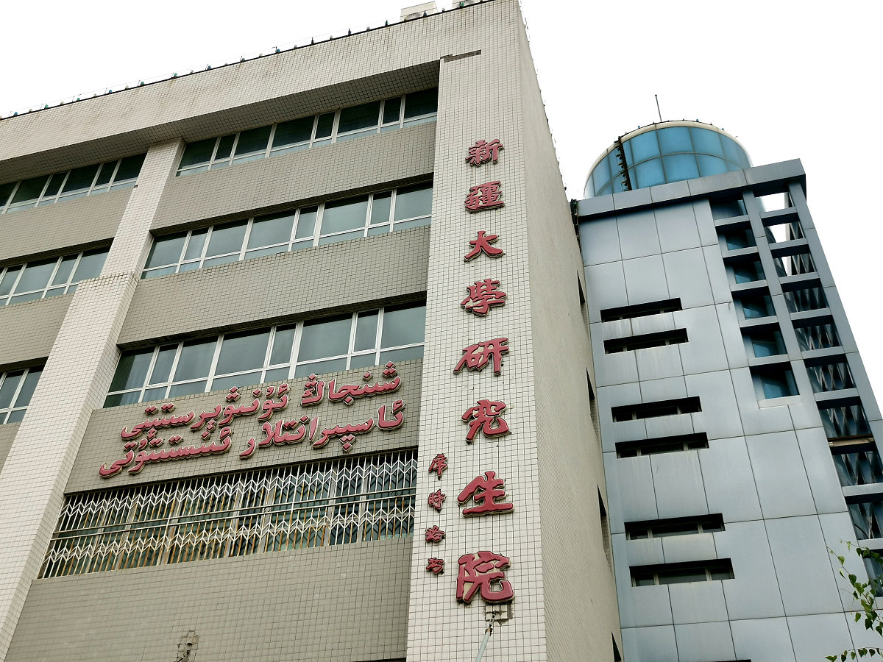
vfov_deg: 41.8
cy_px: 331
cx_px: 442
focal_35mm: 34
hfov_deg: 54.0
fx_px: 867
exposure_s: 1/2967
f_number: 1.8
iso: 50
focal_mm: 5.58
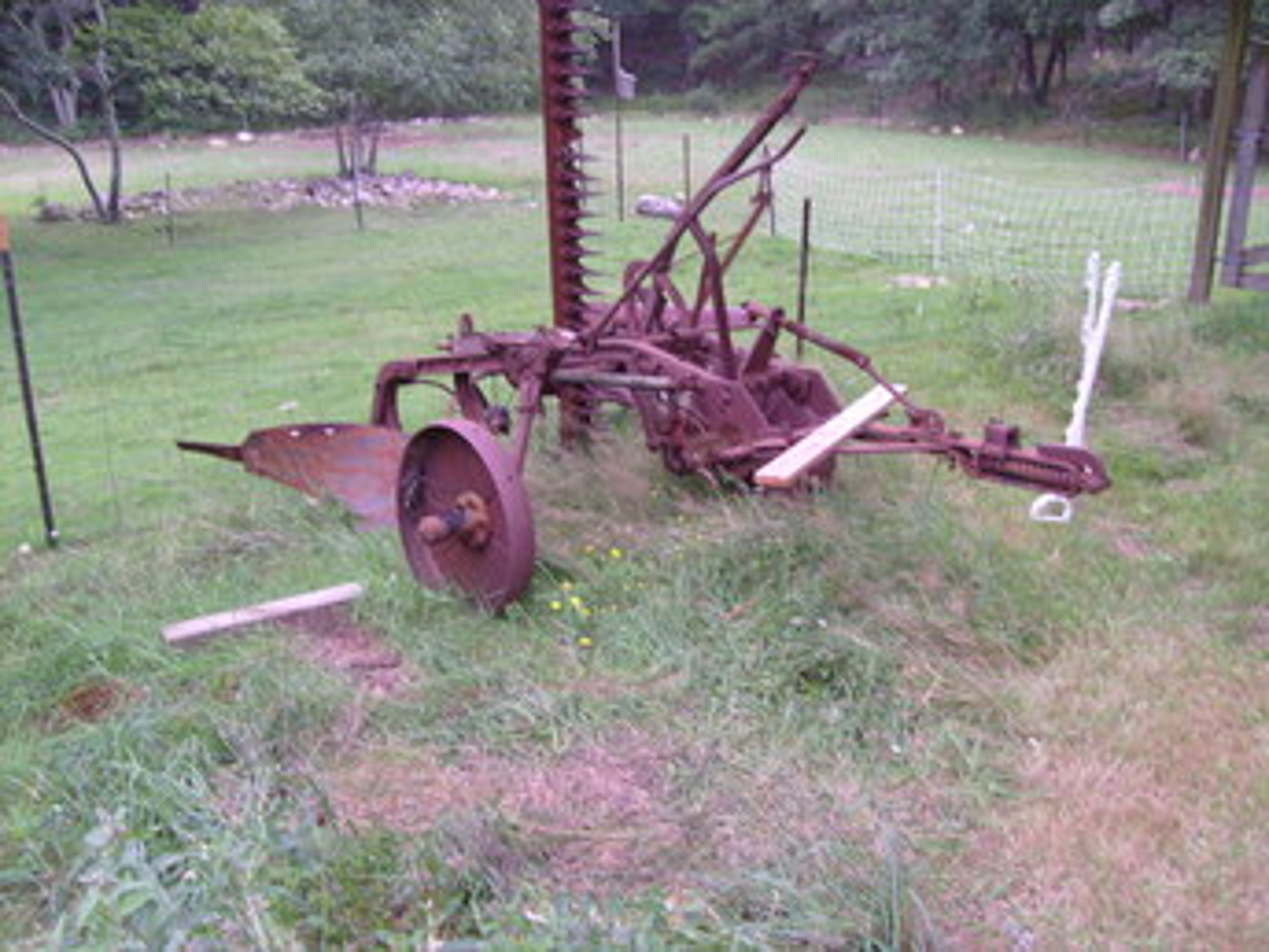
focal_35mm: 35
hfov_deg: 52.6
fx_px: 1283
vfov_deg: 40.7
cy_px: 476
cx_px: 634
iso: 80
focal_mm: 5.8
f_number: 2.8
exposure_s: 1/15
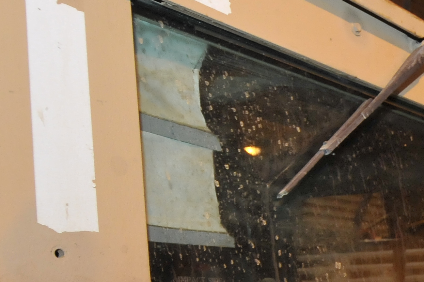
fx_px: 729
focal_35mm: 62
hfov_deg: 23.9
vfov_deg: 21.2
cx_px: 673
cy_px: 269
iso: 1000
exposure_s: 1/60
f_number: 4
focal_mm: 12
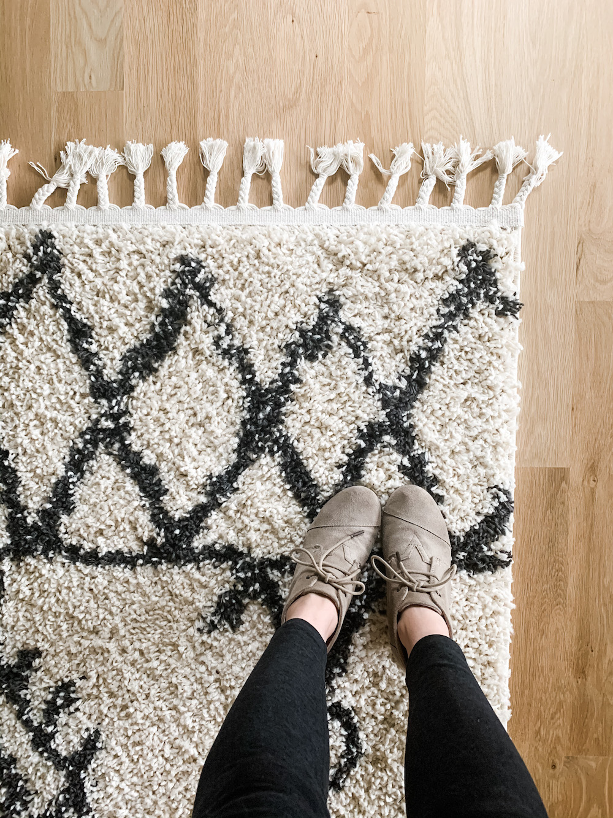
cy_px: 409
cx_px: 306
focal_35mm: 26
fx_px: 614
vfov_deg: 67.3
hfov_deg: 53.1
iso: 250
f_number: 1.8
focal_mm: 4.25
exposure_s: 1/40
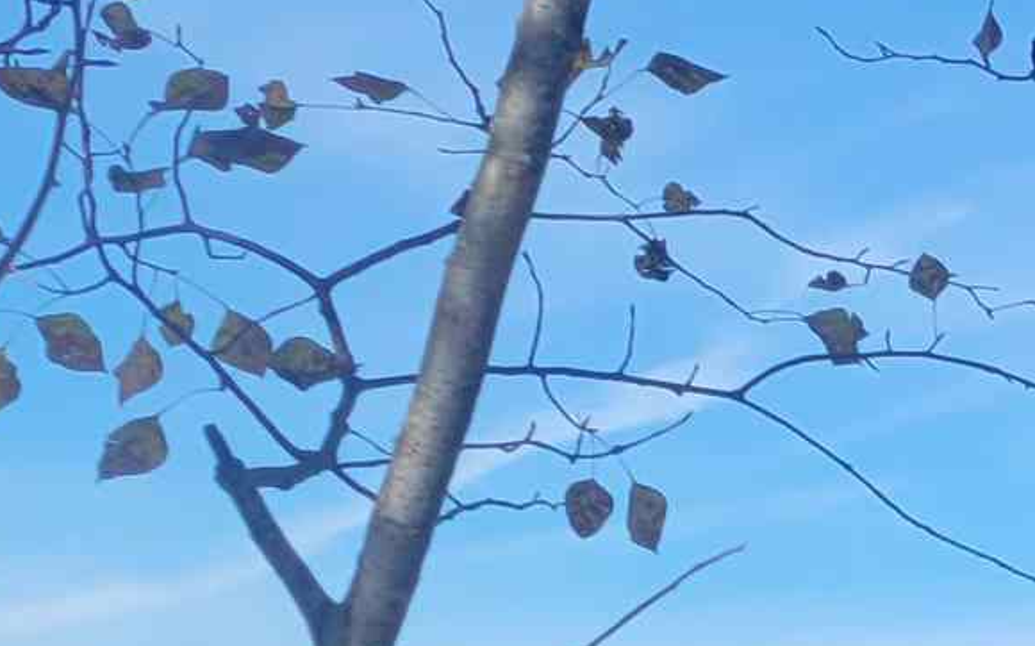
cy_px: 869
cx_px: 2008
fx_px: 4117
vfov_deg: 8.8
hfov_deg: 12.7
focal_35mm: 146
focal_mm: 5.4
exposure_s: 1/1859
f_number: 1.8
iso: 40
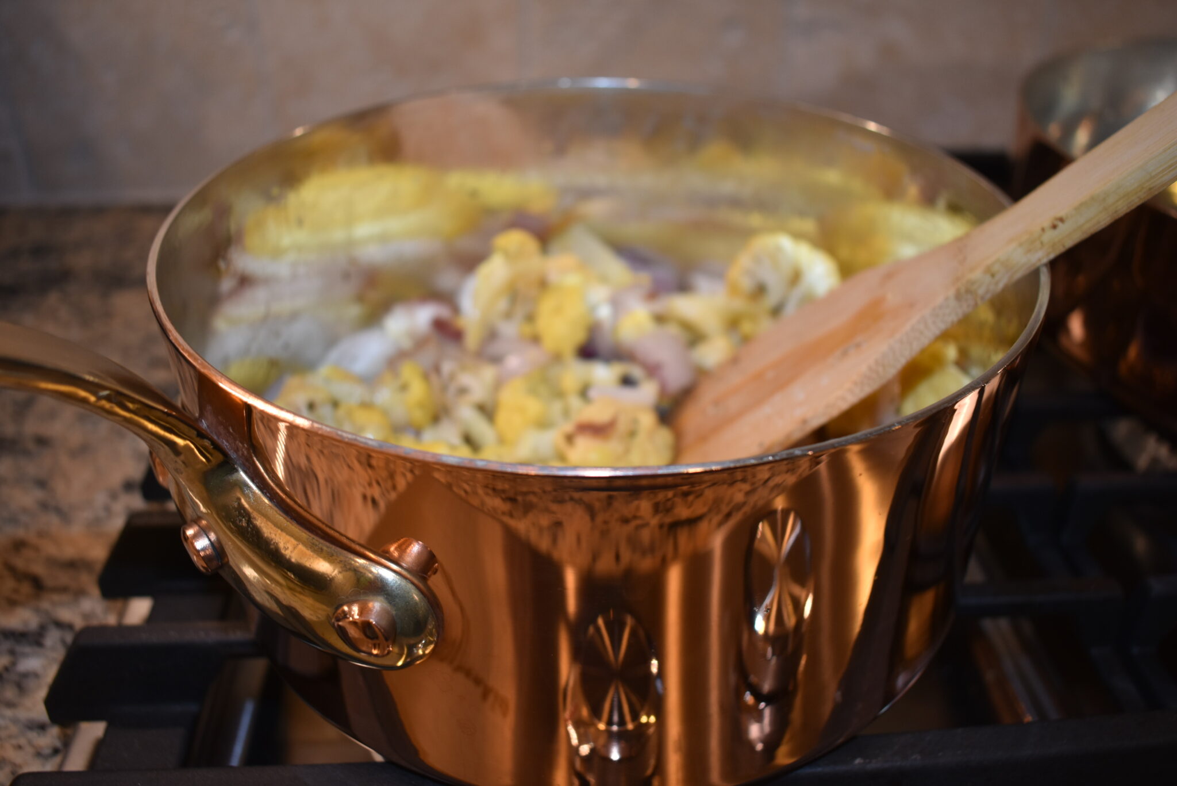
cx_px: 588
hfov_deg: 57.2
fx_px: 1079
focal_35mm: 33
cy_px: 393
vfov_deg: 40.0
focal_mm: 22
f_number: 3.8
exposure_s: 1/60
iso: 400
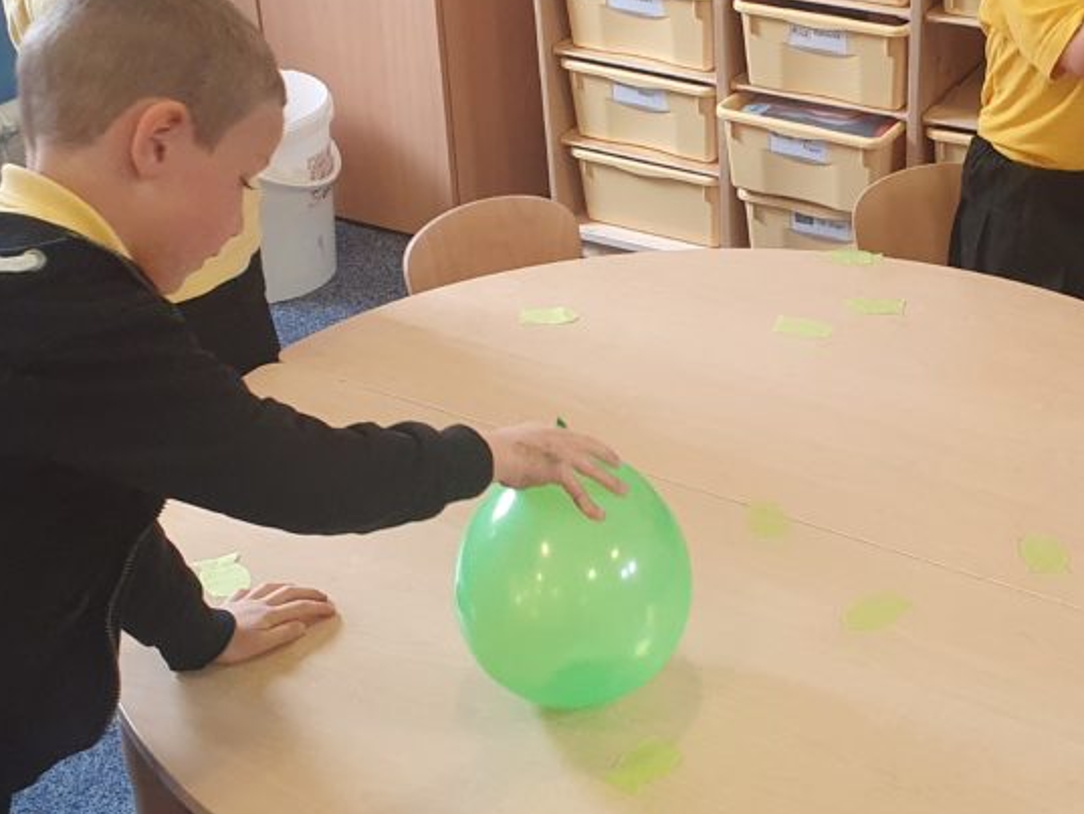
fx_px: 1911
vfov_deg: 24.0
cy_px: 348
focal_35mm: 61
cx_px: 747
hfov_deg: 31.4
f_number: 2.4
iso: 320
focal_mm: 4.32
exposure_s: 1/100
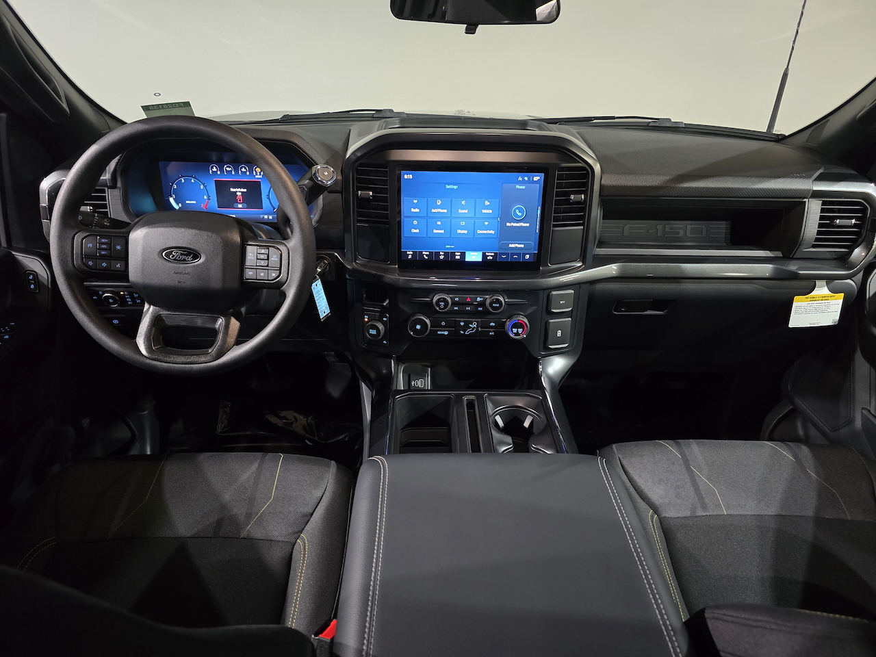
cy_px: 328
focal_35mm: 23
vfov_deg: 58.9
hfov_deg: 73.9
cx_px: 438
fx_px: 582
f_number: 1.7
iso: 640
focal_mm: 6.3
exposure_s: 1/60
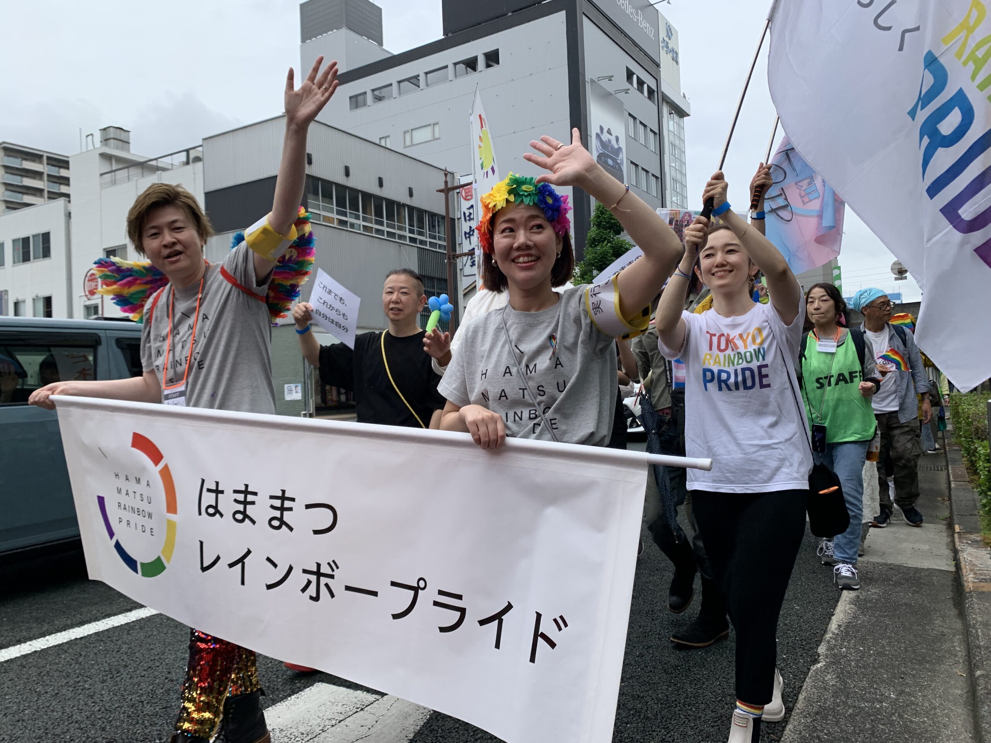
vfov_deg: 53.1
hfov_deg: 67.3
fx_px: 744
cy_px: 372
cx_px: 496
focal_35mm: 26
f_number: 1.8
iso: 25
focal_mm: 4.25
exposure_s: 1/570
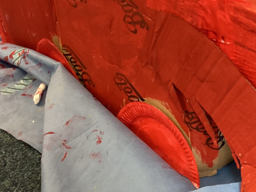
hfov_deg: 26.6
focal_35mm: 71
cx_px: 226
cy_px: 70
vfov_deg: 20.7
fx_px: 525
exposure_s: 1/50
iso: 200
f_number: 2.4
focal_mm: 3.3
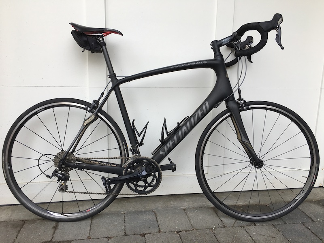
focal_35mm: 29
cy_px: 122
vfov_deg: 48.2
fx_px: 271
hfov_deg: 61.7
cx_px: 162
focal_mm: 4.15
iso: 25
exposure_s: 1/153
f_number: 2.2
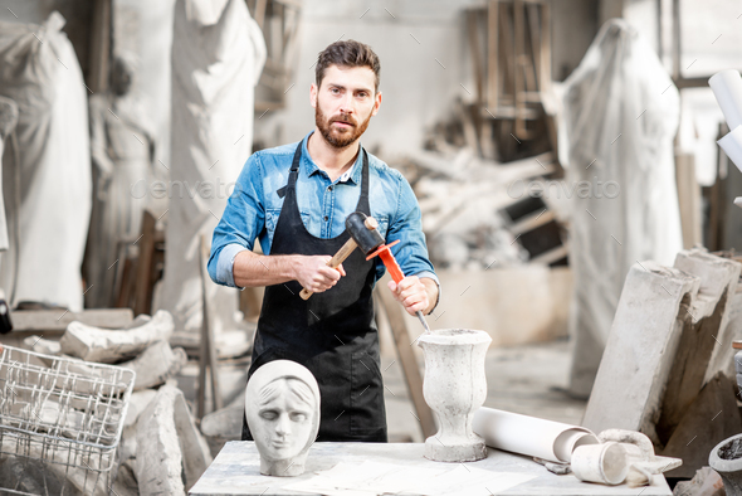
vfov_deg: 16.1
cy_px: 248
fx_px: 1753
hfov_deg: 23.9
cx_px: 371
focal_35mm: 85
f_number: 2.2
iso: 100
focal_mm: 85
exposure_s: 1/200
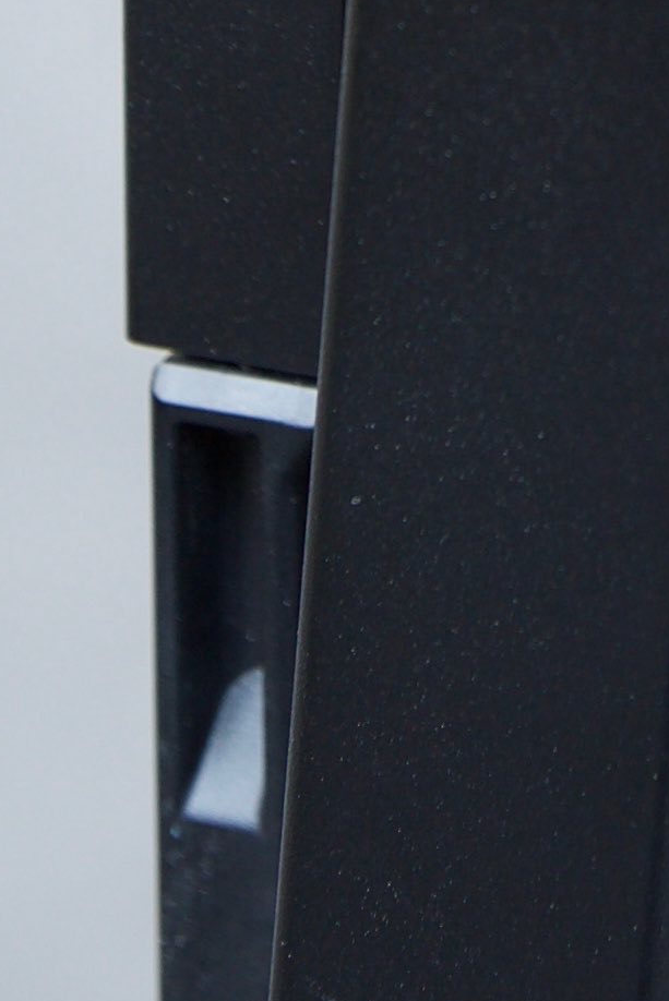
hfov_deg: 5.9
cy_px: -884
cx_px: 1083
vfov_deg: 8.5
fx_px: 6431
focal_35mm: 231
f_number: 4.5
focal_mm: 50
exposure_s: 1/250
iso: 640
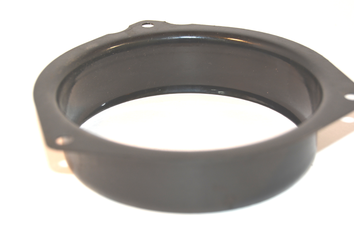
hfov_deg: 22.6
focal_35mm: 90
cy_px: 99
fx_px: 885
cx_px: 184
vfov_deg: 15.2
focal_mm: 50
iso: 280
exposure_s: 1/125
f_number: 5.6
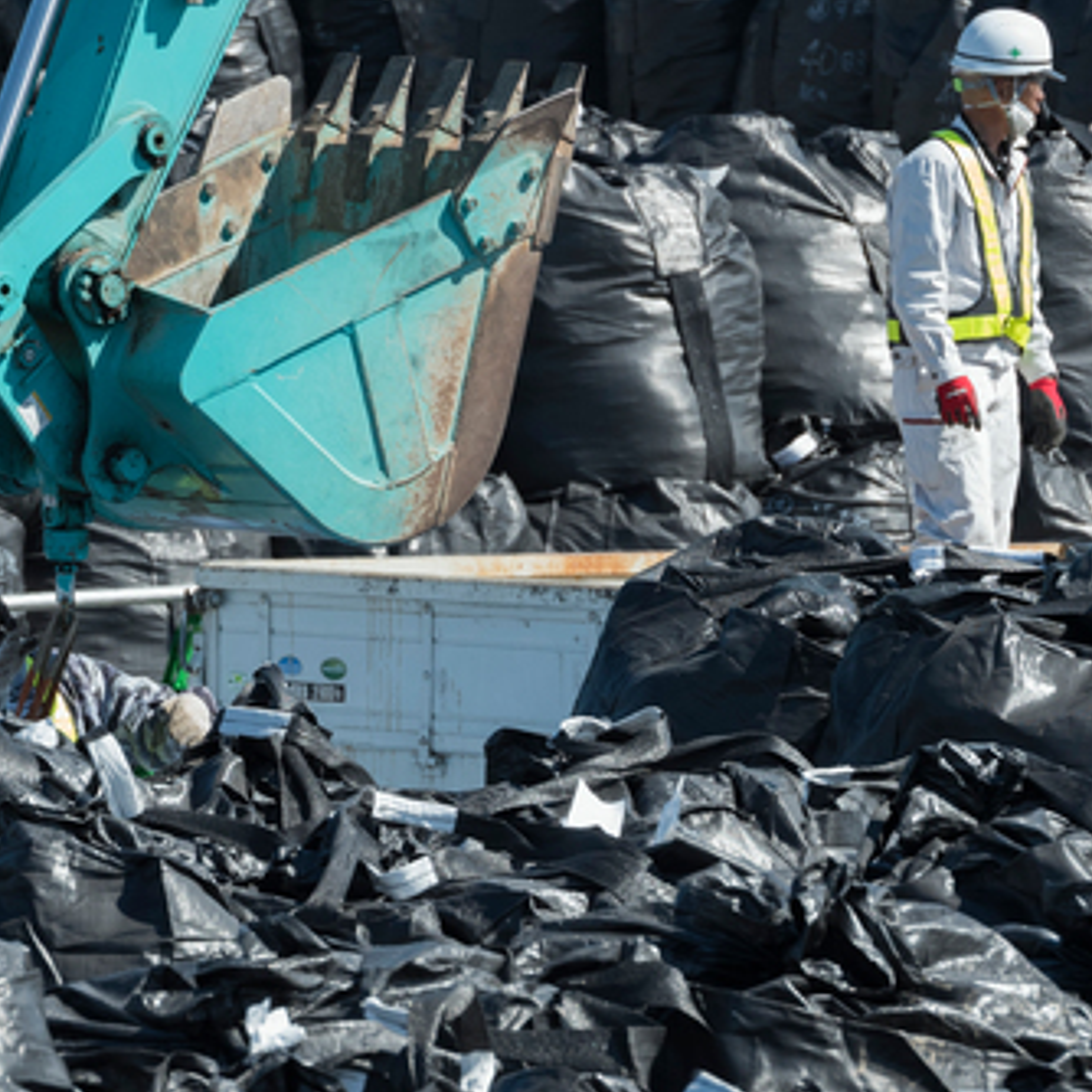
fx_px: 21771
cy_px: 773
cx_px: 281
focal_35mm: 610
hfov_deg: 2.9
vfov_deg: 2.9
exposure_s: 1/400
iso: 400
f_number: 10
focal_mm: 200
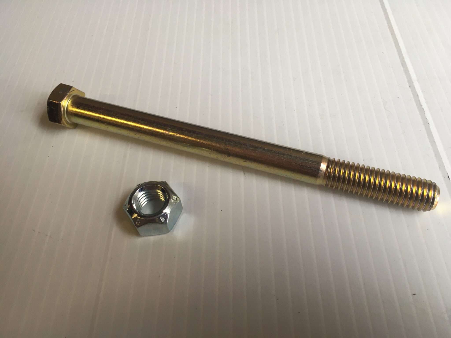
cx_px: 226
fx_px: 378
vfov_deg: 48.2
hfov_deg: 61.7
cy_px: 169
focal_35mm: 29
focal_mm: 4.15
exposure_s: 1/33
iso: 25
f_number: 2.2
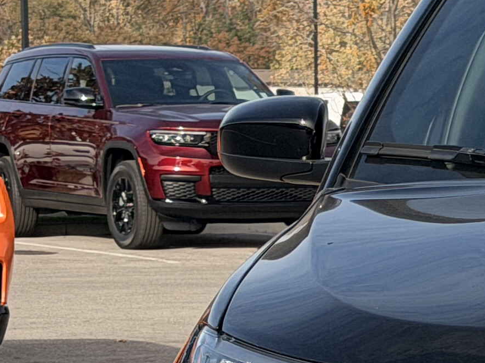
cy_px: 410
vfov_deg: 6.7
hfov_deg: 8.7
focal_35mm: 220
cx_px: 828
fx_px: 3082
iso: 64
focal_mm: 6.76
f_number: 1.78
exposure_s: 1/3378
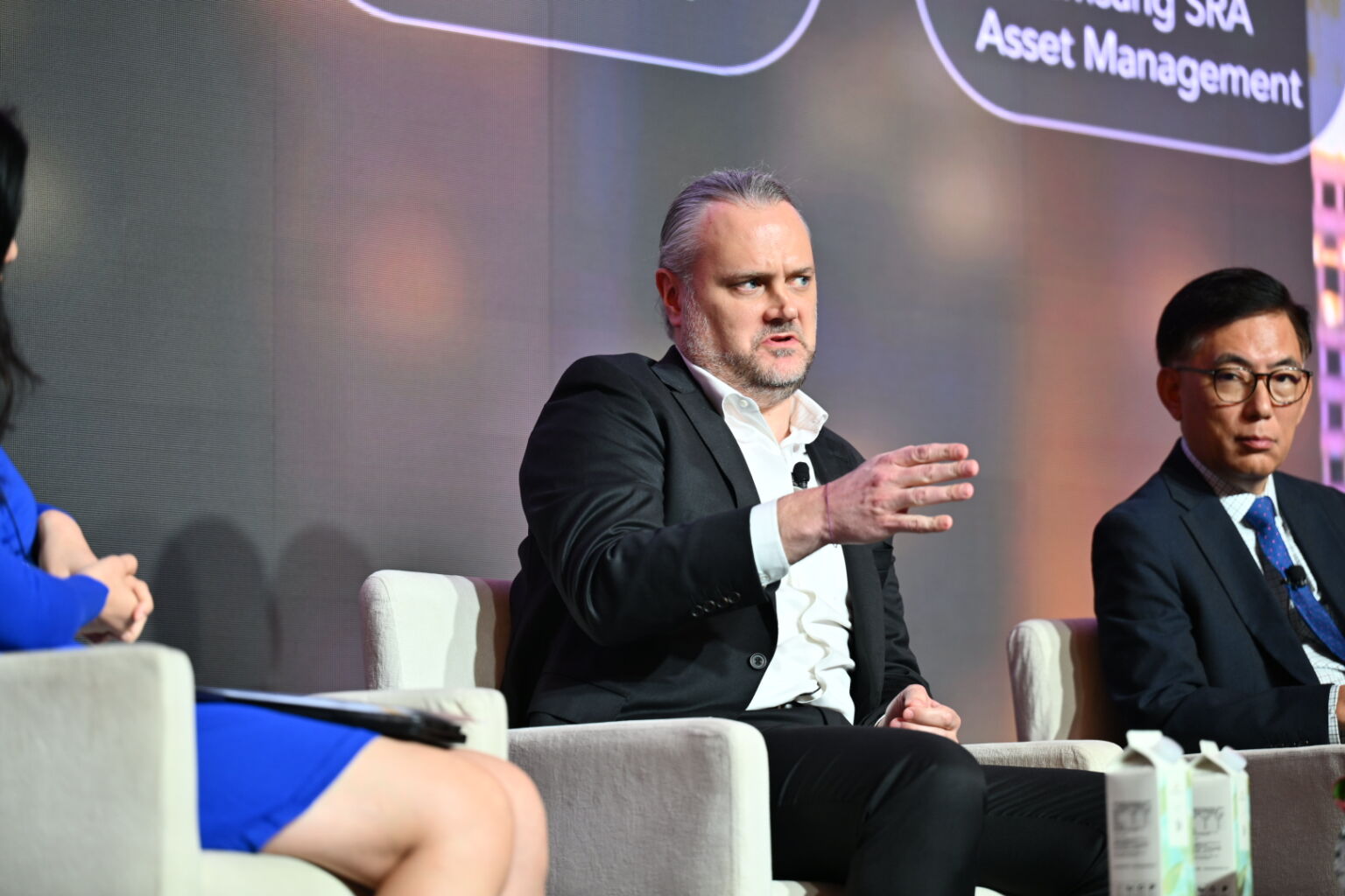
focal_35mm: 125
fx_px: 4670
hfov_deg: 16.4
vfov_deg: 11.0
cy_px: 448
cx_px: 672
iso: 250
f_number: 2.8
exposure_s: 1/110
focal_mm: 125
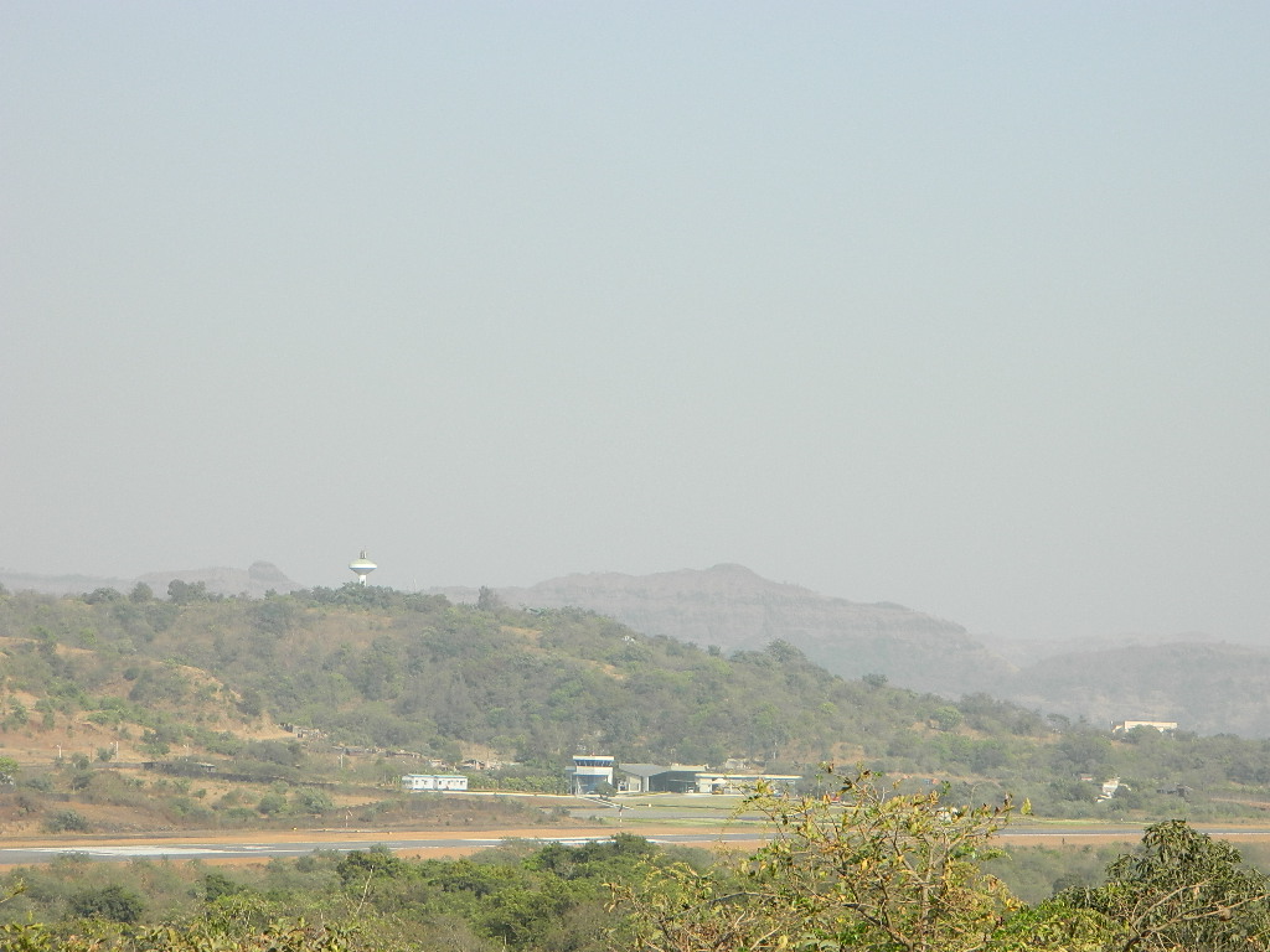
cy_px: 476
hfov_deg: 15.3
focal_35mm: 129
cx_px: 635
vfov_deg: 11.5
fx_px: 4733
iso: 80
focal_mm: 23.2
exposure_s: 1/320
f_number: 4.7
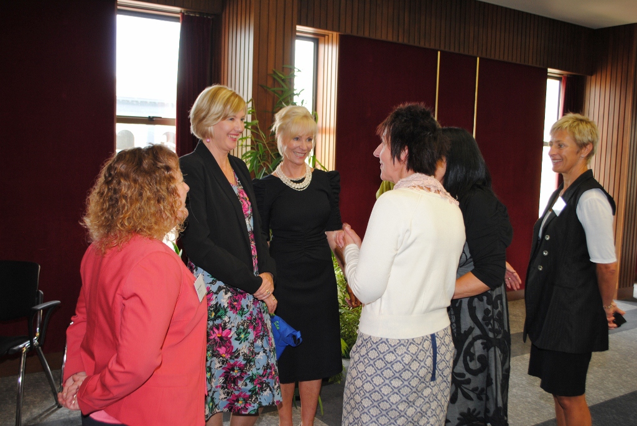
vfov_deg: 37.0
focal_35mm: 36
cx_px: 318
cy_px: 213
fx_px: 638
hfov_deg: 53.1
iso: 200
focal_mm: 24
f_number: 4
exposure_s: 1/60
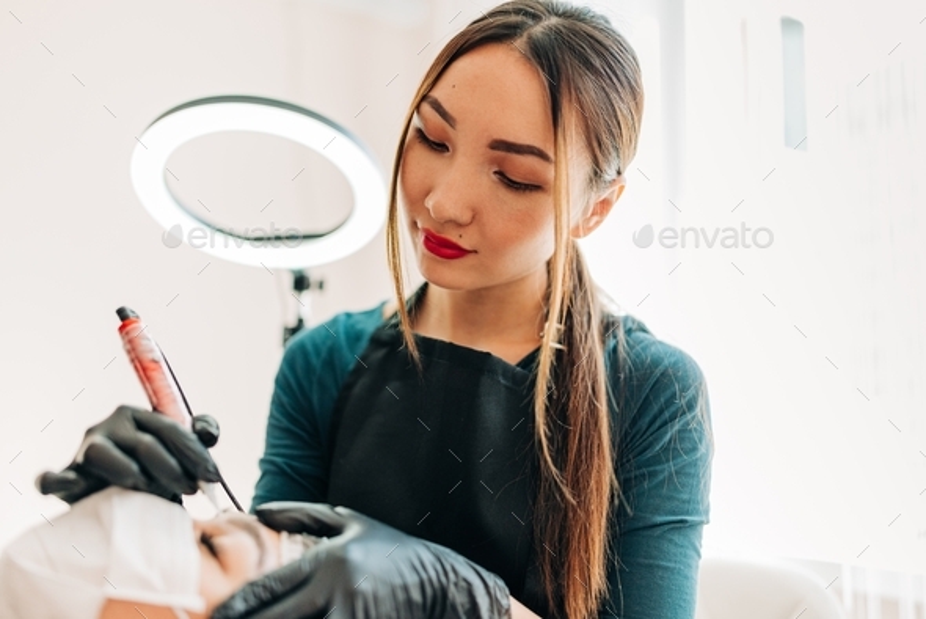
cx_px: 463
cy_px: 310
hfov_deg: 54.4
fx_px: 901
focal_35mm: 35
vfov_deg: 37.9
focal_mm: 35
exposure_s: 1/1250
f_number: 1.4
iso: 320
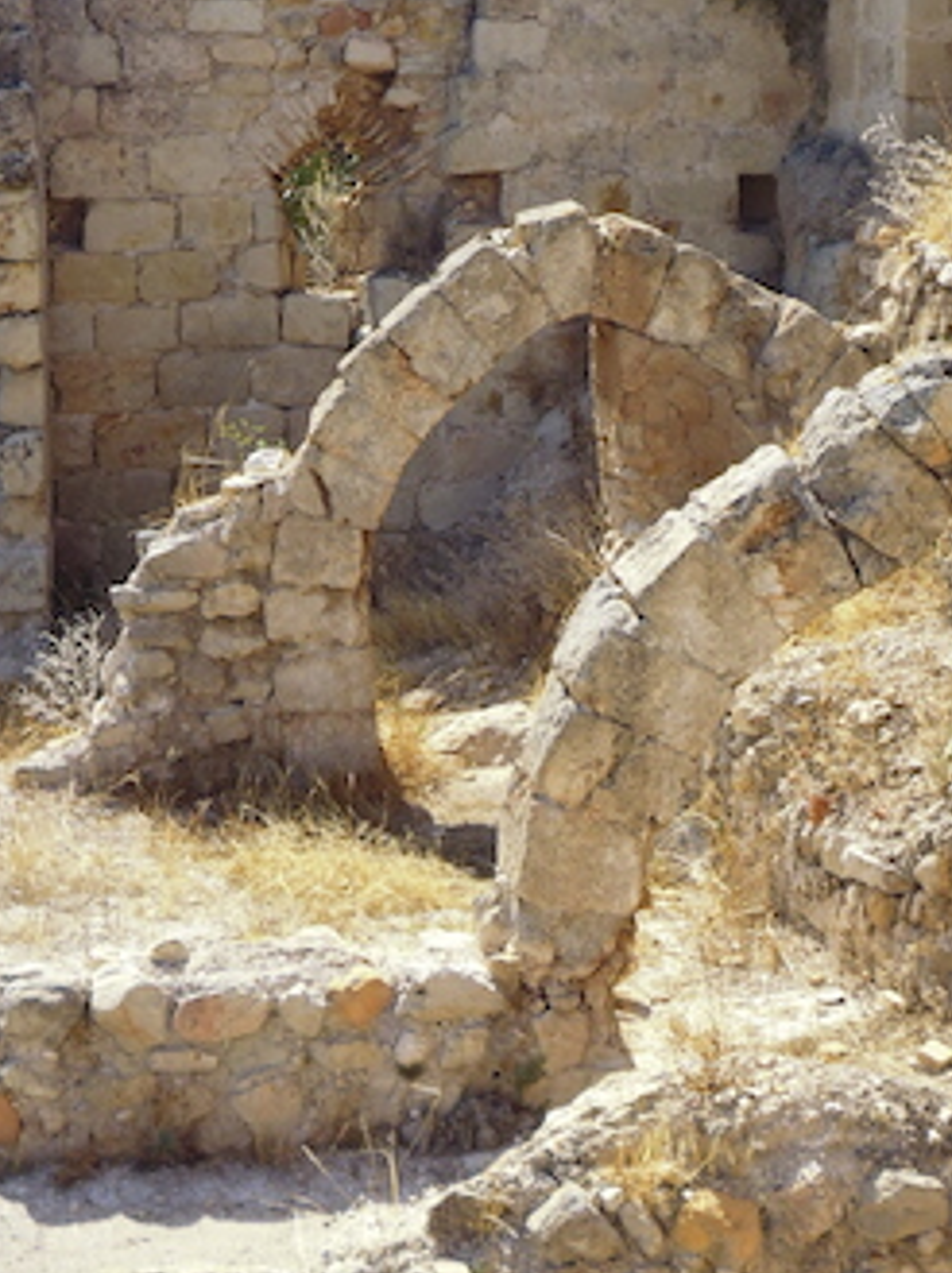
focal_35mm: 84
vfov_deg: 23.1
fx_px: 3086
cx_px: 689
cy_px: 368
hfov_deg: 17.5
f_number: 3.8
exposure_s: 1/500
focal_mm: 8.1
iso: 100
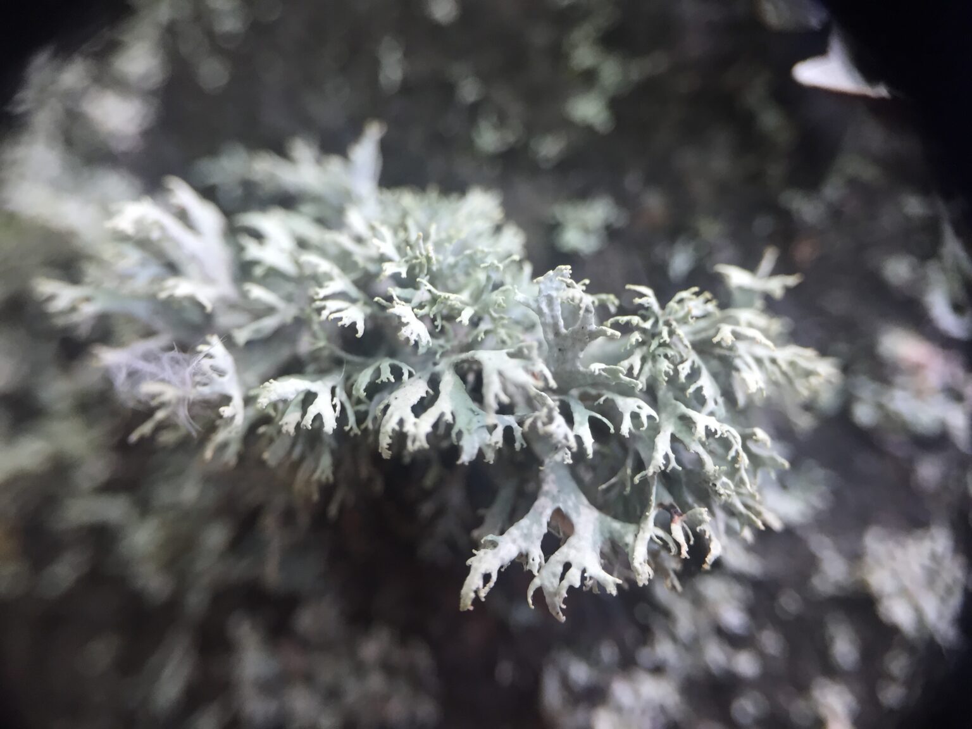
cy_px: 364
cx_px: 486
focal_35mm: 29
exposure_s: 1/33
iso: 32
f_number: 2.2
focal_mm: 4.15
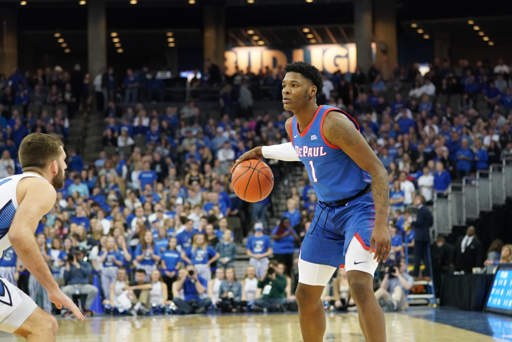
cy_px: 171
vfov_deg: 11.2
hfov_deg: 16.6
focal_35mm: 123
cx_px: 256
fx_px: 1751
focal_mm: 123
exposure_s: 1/400
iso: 6400
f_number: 5
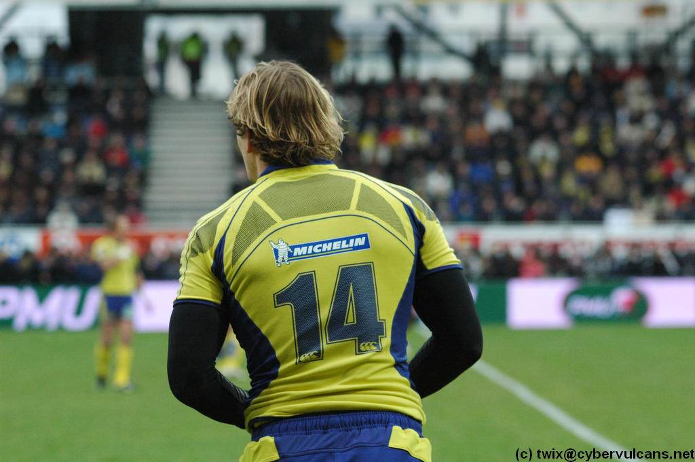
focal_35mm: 180
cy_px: 231
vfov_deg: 7.6
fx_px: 3471
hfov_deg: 11.4
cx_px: 348
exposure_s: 1/500
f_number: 4
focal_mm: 120
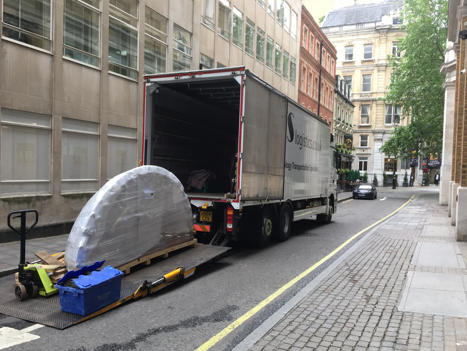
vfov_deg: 46.8
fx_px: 405
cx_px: 231
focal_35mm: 30
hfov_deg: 60.0
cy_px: 180
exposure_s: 1/100
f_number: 2.2
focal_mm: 4.15
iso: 32
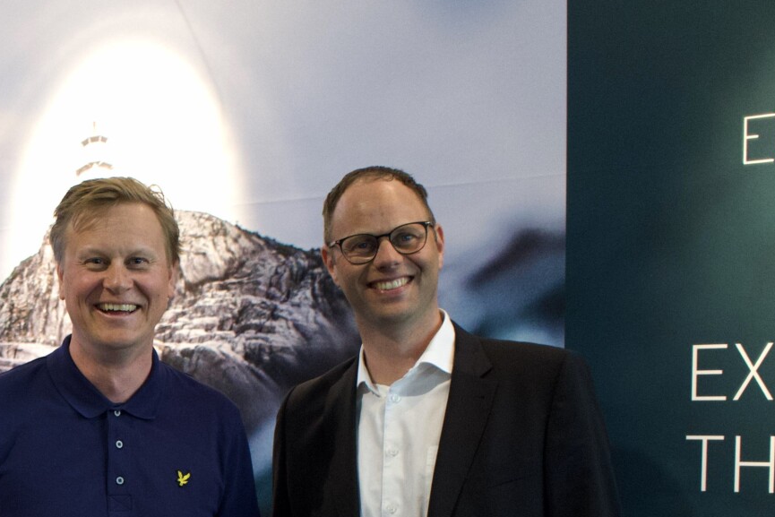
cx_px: -65
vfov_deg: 18.6
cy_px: 533
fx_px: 1529
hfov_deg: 26.4
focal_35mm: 71
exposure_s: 1/125
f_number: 2.8
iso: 1250
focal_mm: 20
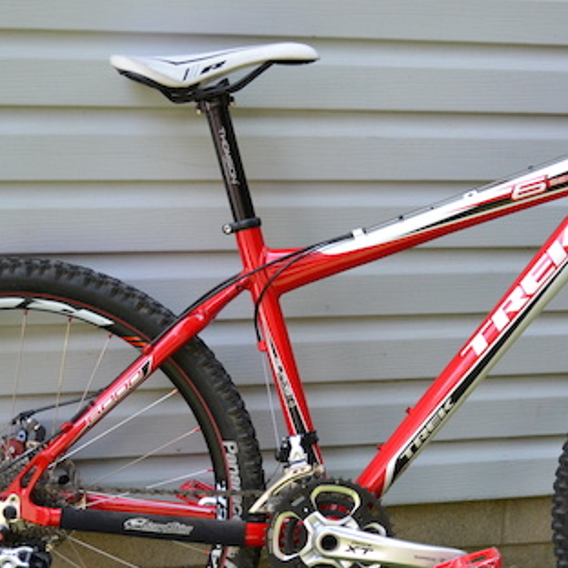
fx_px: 1578
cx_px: 437
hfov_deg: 20.2
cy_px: 420
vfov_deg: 20.3
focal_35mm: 85
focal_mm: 26
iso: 800
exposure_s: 1/500
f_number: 4.2
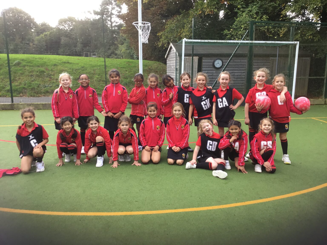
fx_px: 293
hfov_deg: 58.4
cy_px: 122
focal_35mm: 31
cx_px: 164
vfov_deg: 45.4
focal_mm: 3.3
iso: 50
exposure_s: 1/100
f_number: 2.4
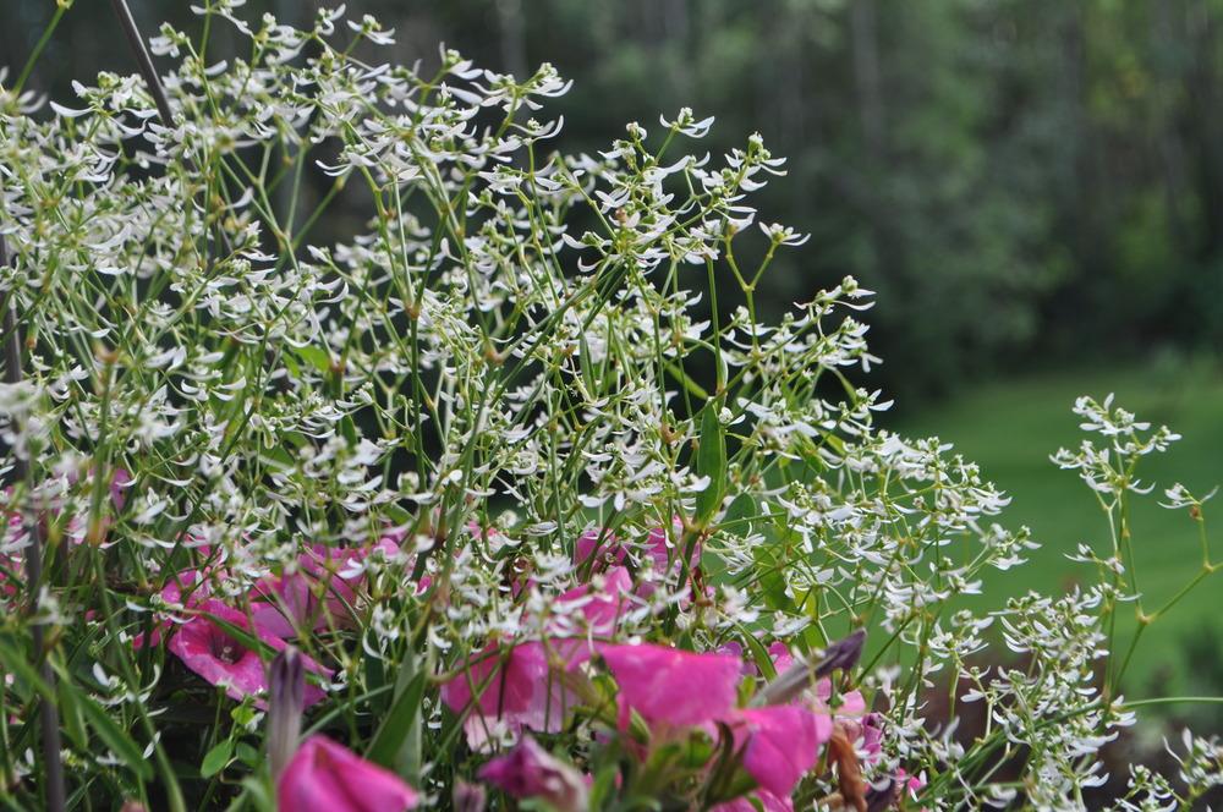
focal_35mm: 66
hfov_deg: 30.5
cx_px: 612
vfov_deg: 20.6
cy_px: 406
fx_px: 2239
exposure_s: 1/100
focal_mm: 44
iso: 200
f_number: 8
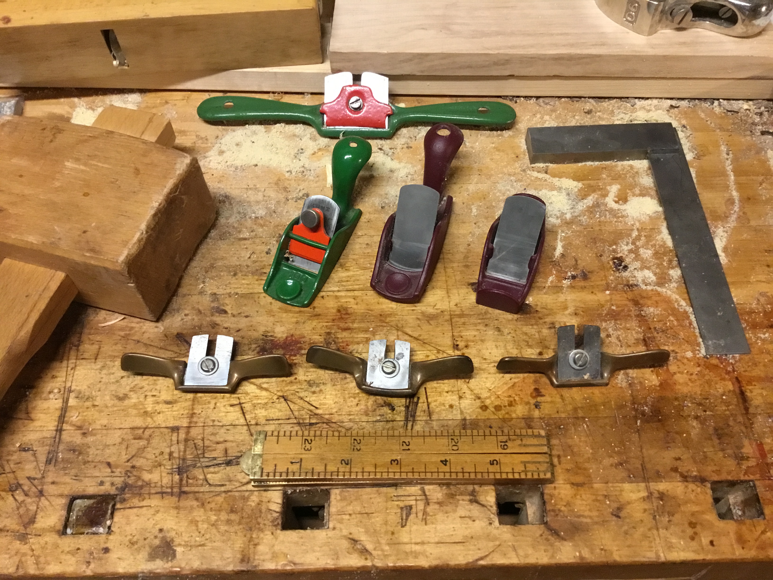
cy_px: 290
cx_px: 386
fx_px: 692
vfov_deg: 45.4
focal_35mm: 31
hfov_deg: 58.4
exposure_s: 1/20
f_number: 2.4
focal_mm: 3.3
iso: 200
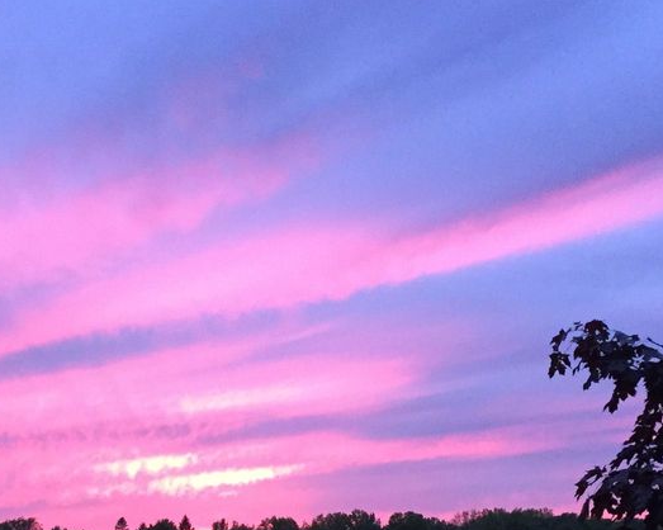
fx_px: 1275
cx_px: 177
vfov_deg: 23.0
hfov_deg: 28.8
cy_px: 465
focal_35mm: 65
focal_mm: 4.15
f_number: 2.2
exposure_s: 1/24
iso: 250
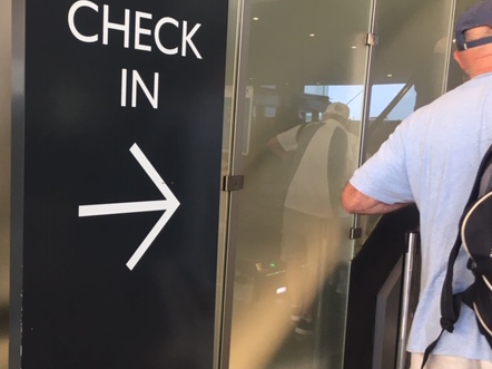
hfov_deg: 44.1
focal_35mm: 42
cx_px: 159
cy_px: 193
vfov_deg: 34.3
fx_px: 597
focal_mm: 4.15
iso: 50
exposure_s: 1/33
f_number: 2.2
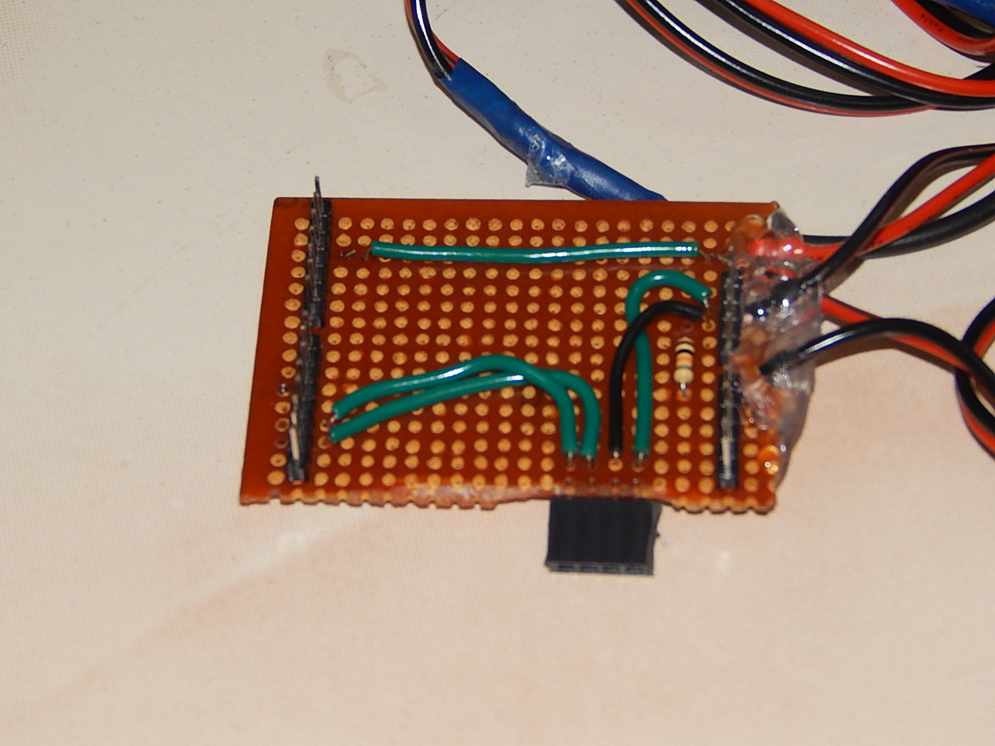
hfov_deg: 12.2
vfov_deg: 9.2
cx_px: 498
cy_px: 373
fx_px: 4657
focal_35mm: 162
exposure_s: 1/30
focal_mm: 28.7
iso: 200
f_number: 5.1
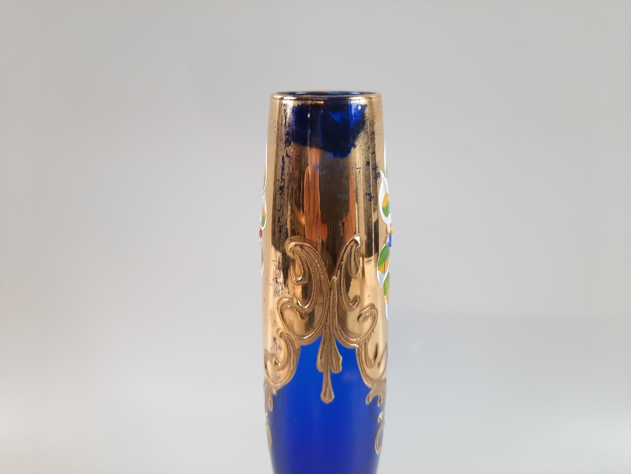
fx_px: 456
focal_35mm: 25
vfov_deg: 54.9
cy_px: 237
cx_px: 316
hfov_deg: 69.4
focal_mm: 4.6
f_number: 2
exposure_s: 1/60
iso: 180
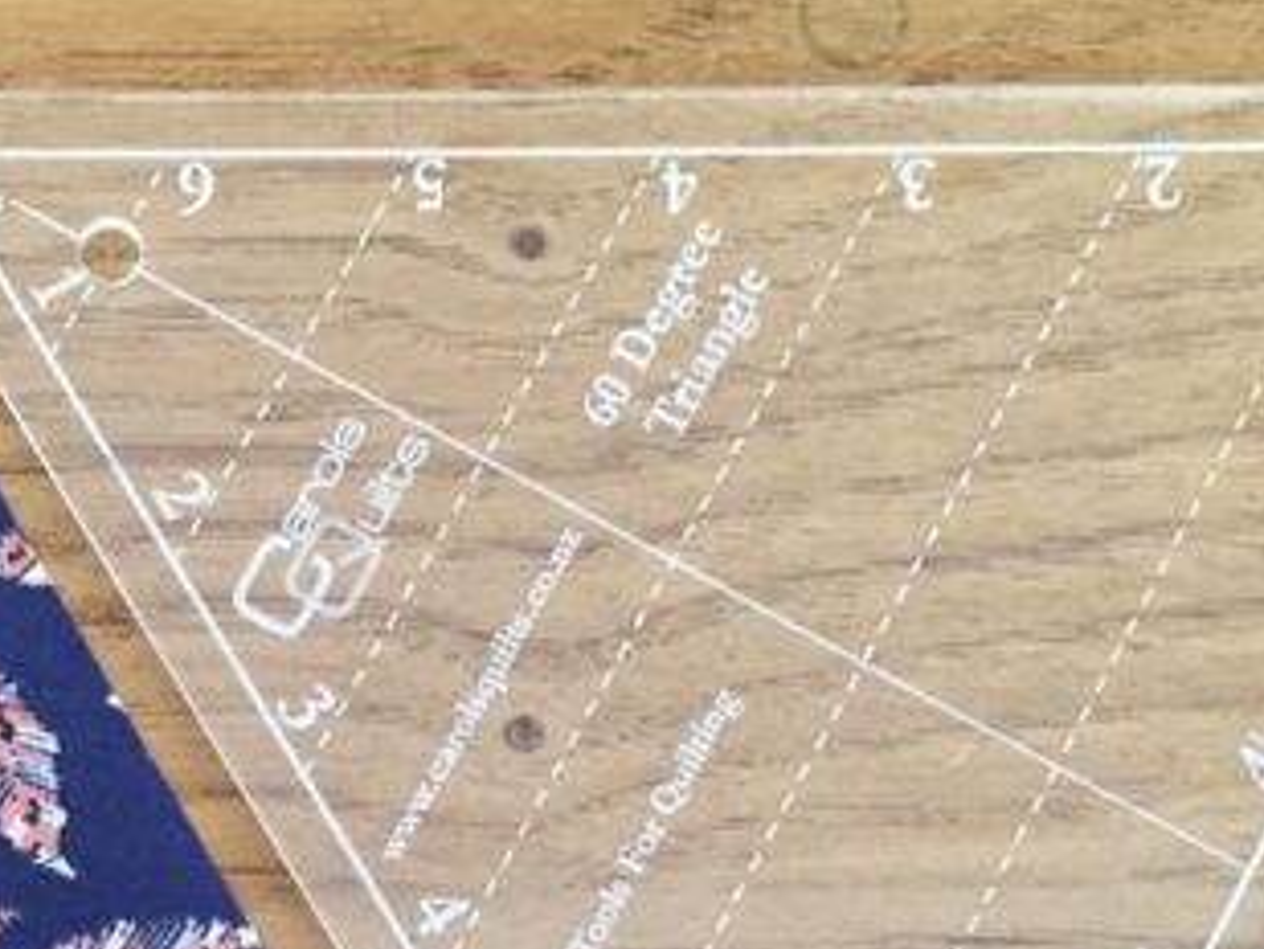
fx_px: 2630
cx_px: 221
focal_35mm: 72
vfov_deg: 19.8
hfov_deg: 26.4
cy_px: 949
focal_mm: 4.15
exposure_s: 1/33
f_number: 2.2
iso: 250
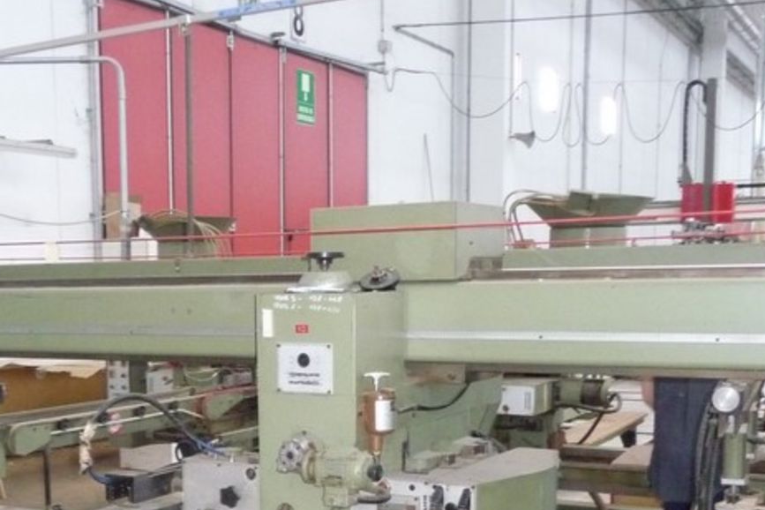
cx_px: 238
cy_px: 454
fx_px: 1147
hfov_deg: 36.4
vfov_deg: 24.4
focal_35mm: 54
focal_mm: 5
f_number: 3.4
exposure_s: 1/30
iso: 640
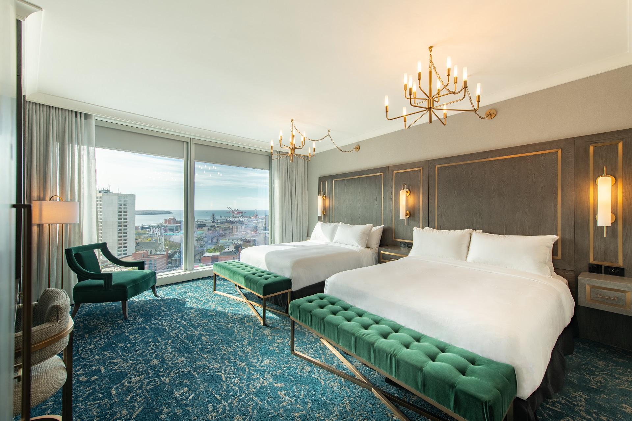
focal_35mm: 14
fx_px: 246
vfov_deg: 81.2
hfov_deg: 104.3
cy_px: 210
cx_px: 316
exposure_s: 1/250
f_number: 7.1
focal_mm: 14
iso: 160
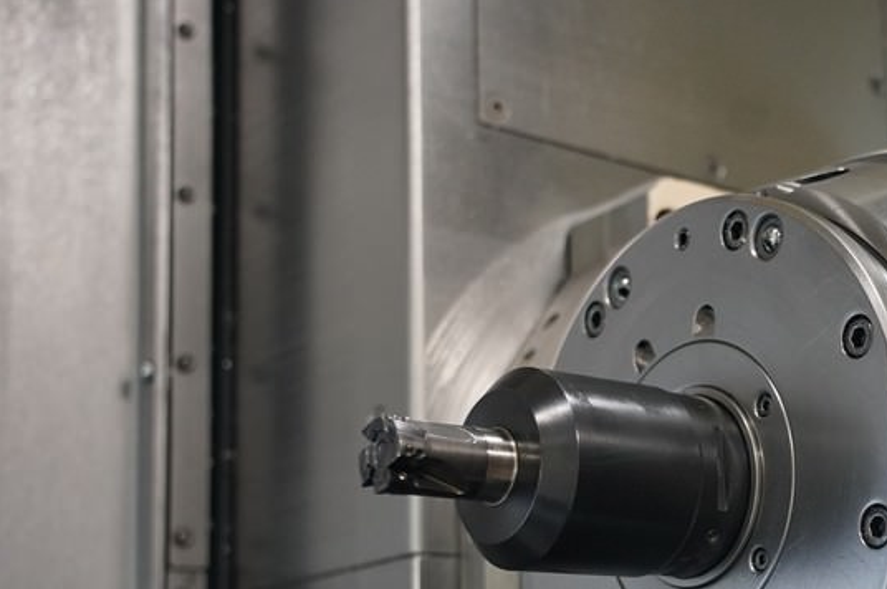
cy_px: 477
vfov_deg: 20.6
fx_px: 1600
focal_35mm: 65
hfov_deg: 29.5
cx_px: 831
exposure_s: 1/160
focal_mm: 34
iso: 2500
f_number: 4
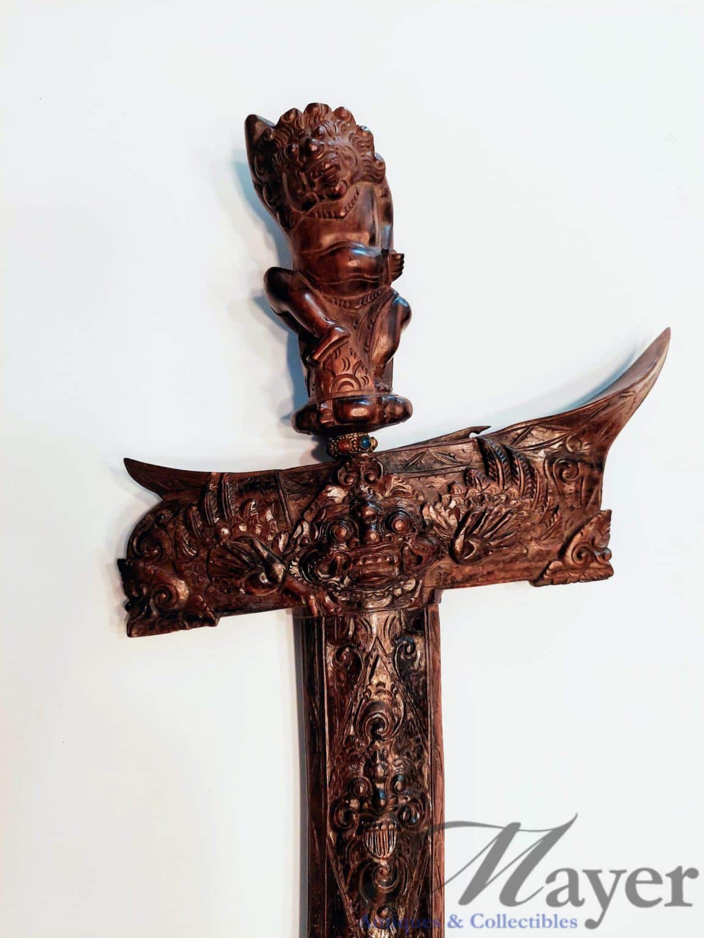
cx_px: 352
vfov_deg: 71.6
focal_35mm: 24
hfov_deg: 56.8
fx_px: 651
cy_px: 469
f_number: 1.8
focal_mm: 5.23
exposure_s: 1/50
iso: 160
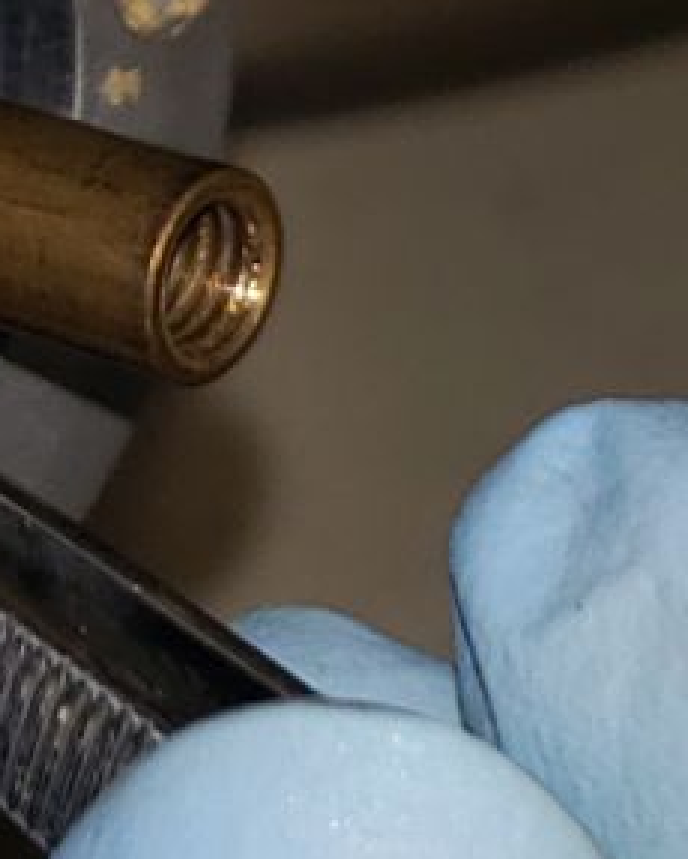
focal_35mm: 89
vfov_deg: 20.8
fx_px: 2263
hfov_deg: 15.5
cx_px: -437
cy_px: 6
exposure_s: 1/99
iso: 50
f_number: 1.5
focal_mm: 4.3
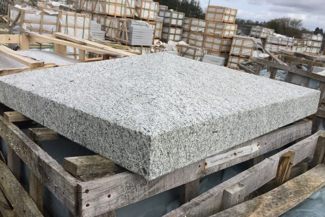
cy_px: 109
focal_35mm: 31
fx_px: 280
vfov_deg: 42.3
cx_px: 162
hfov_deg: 60.3
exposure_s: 1/1883
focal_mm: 4.15
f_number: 2.2
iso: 32
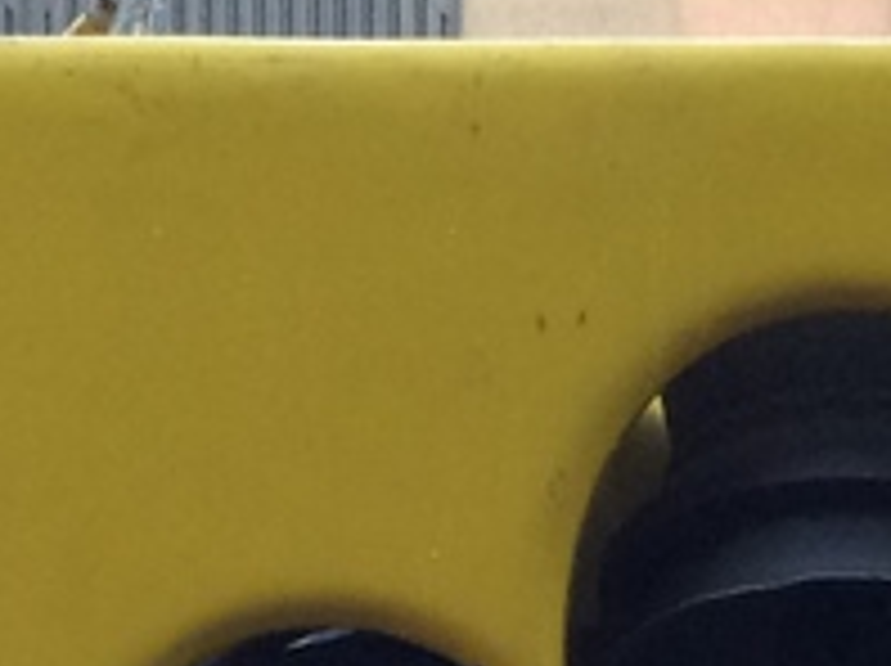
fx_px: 4525
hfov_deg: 11.2
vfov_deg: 8.0
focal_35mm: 176
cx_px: 500
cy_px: 1359
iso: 80
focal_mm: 4.15
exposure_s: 1/33
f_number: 2.2
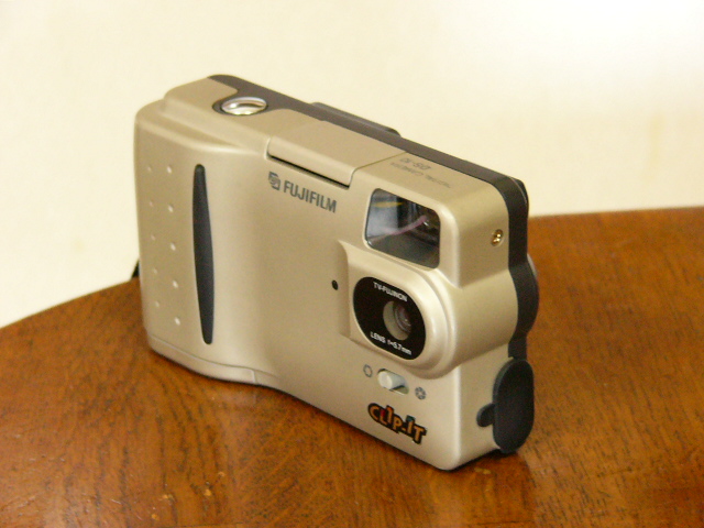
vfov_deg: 12.7
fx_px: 2379
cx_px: 352
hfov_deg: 16.8
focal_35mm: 117
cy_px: 264
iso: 300
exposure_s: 1/15
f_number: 2.8
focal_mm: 15.4
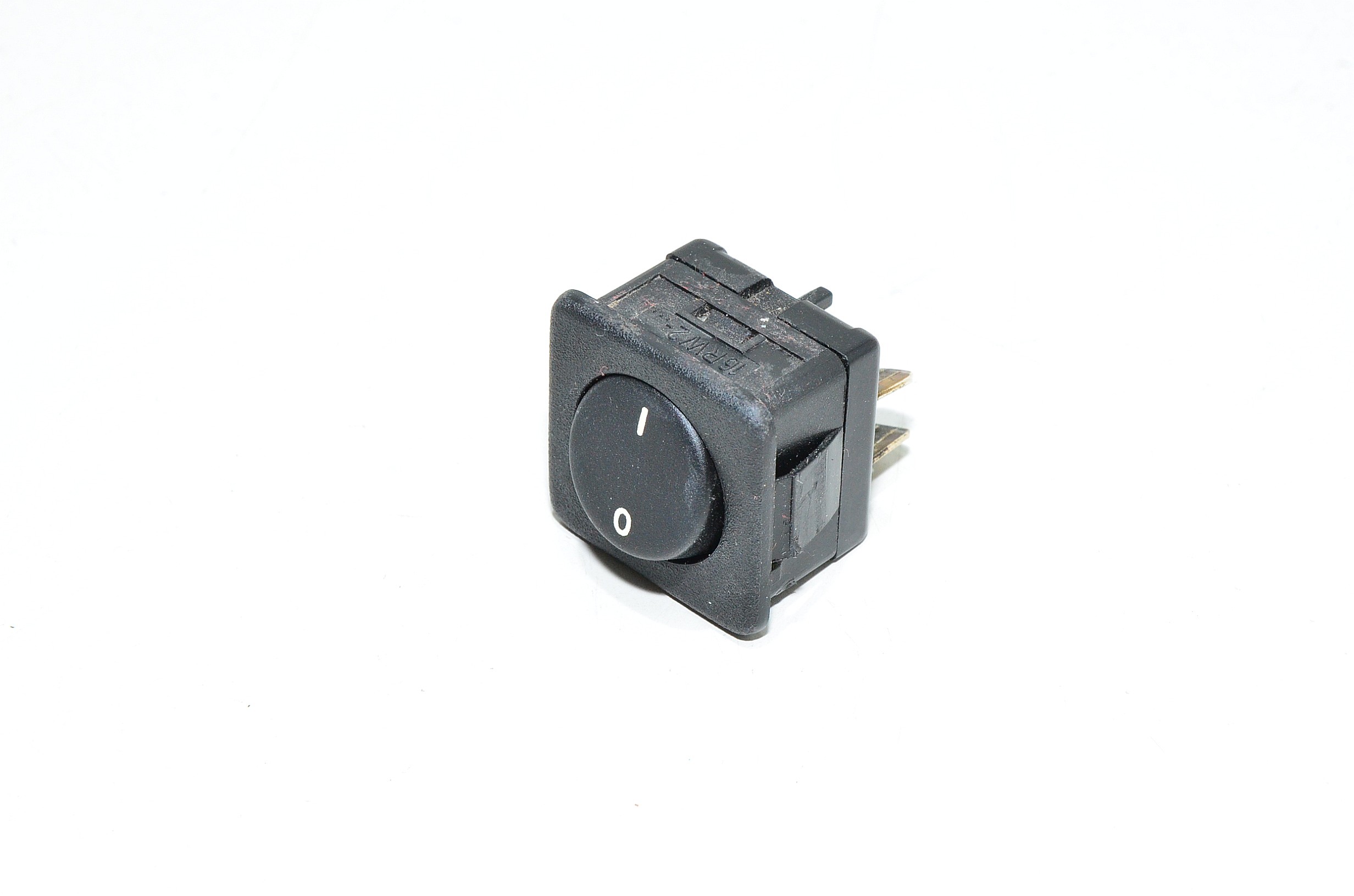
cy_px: 448
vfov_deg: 8.7
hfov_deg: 13.1
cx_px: 677
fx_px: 5911
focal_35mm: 158
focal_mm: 105
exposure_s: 1/50
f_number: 16
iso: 1600
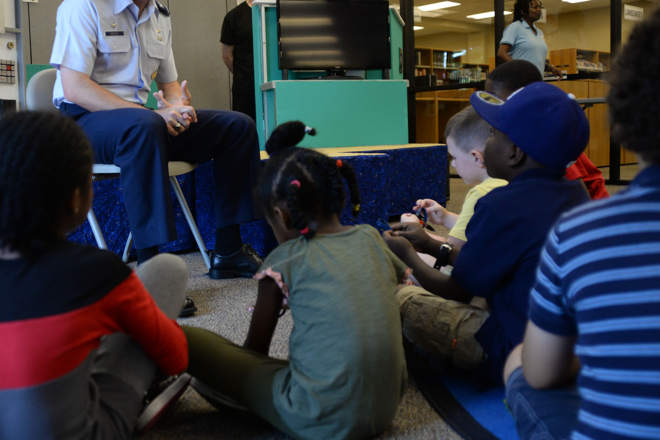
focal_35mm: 34
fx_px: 624
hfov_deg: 55.6
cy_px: 222
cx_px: 292
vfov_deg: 38.9
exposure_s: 1/250
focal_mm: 24
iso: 1600
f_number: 2.8
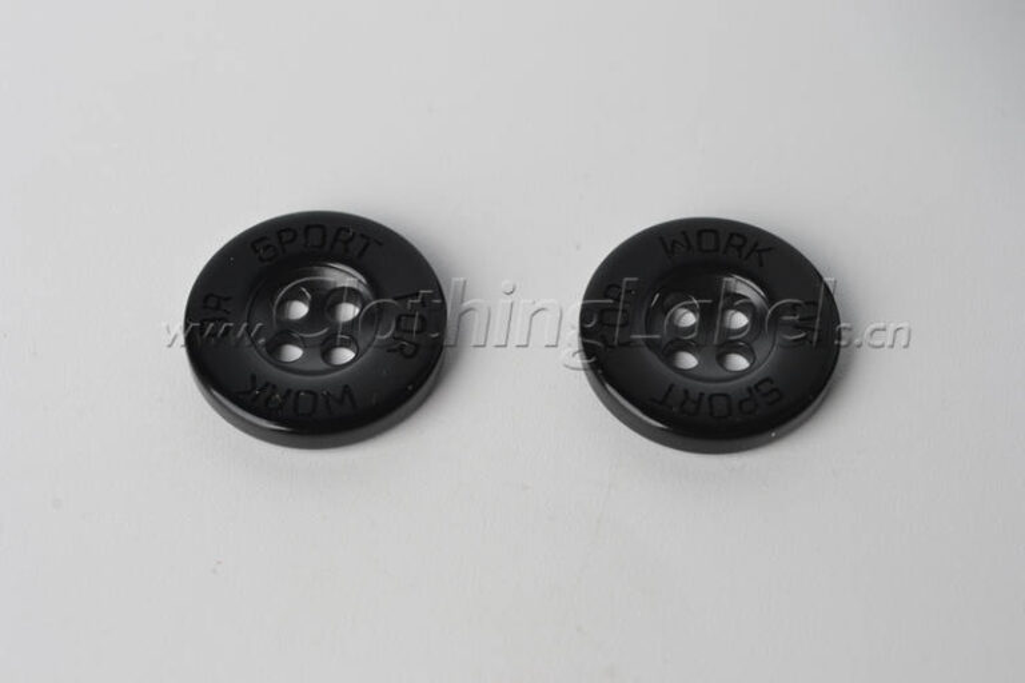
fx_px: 2349
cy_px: 342
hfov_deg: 24.6
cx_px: 512
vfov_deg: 16.6
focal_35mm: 82
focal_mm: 55
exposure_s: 1/80
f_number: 13
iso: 100
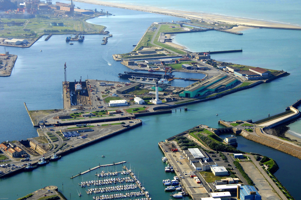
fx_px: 626
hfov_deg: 27.0
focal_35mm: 75
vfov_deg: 18.1
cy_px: 100
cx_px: 150
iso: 400
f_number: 7.6
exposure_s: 1/1000
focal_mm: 50
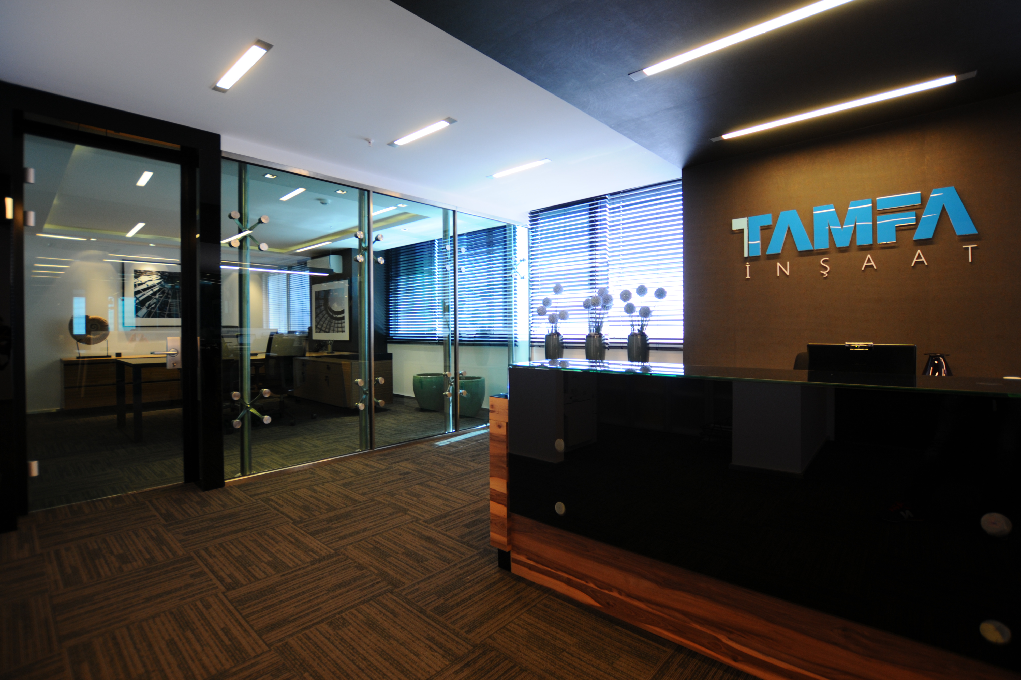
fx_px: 454
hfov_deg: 96.7
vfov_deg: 73.7
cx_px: 506
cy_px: 323
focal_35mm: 16
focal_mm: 10
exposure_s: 1/30
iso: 200
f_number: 3.5
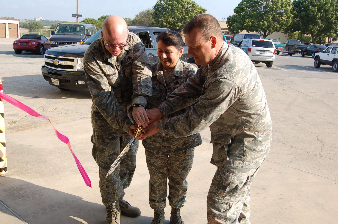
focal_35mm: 36
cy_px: 112
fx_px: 337
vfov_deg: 36.7
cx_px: 169
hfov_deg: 53.2
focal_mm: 24
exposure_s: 1/250
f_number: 8
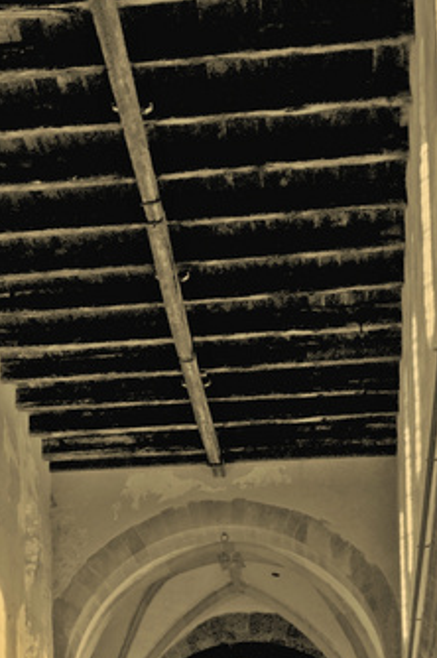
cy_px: 701
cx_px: -38
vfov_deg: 20.2
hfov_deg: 13.8
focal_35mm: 97
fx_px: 1770
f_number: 4.5
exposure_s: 1/60
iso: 400
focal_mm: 20
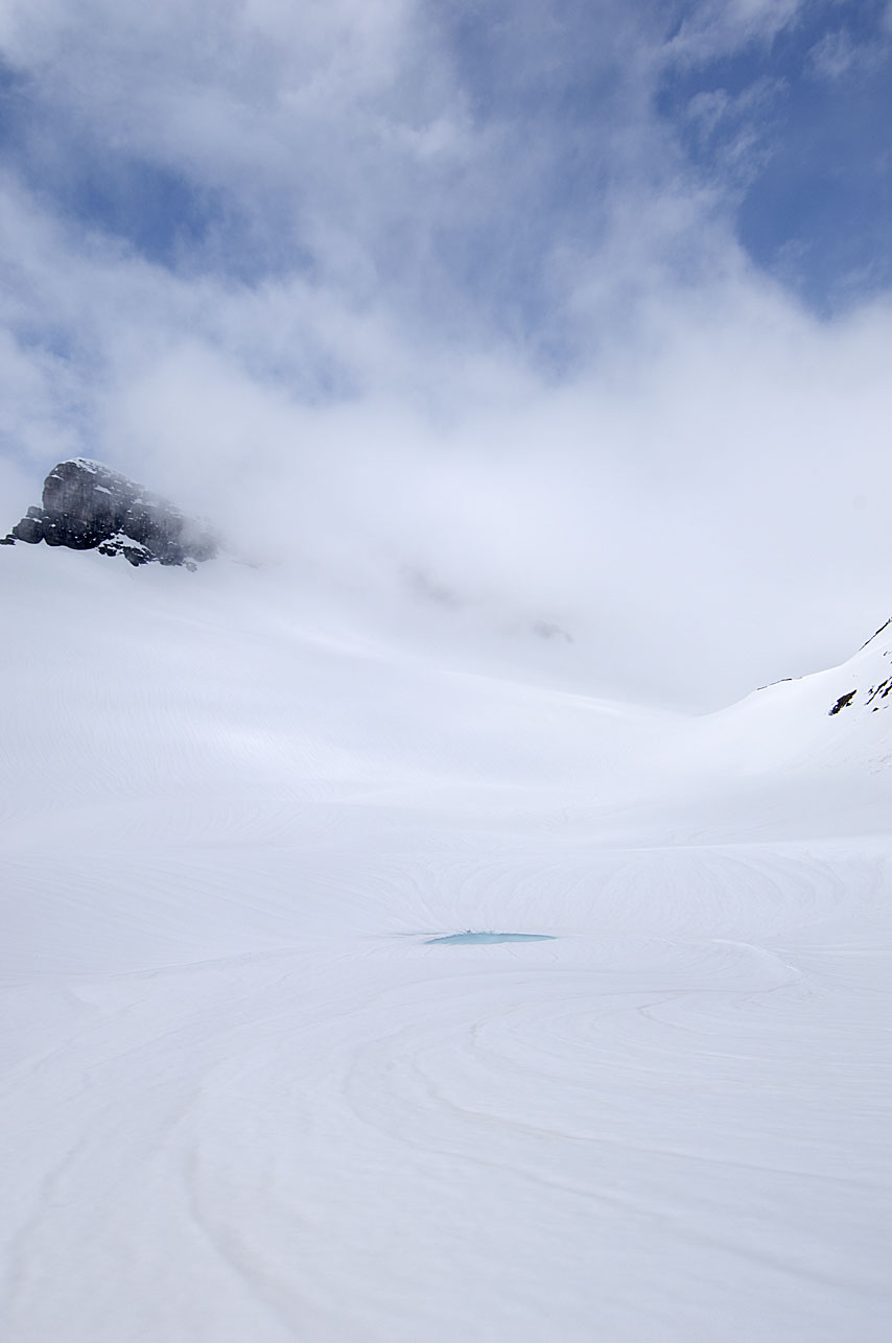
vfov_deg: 77.4
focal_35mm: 22
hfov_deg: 56.0
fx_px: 838
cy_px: 672
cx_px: 446
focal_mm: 15
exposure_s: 1/160
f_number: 8
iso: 100
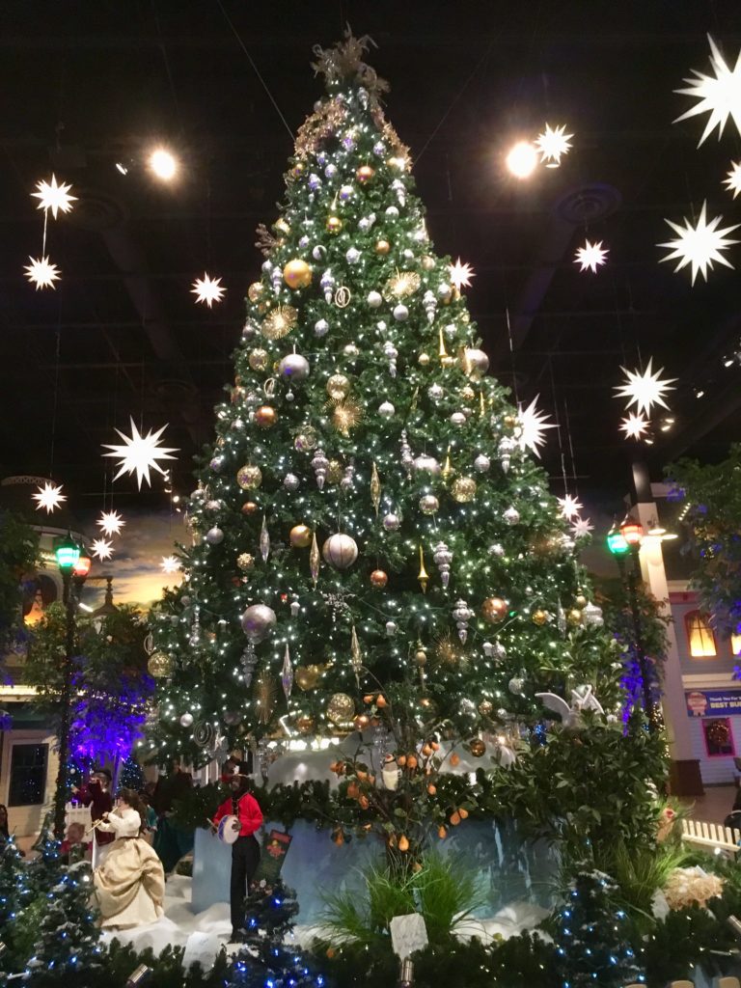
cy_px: 494
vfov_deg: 61.7
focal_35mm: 29
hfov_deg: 48.2
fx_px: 828
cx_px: 370
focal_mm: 4.15
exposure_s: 1/30
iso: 200
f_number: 2.2
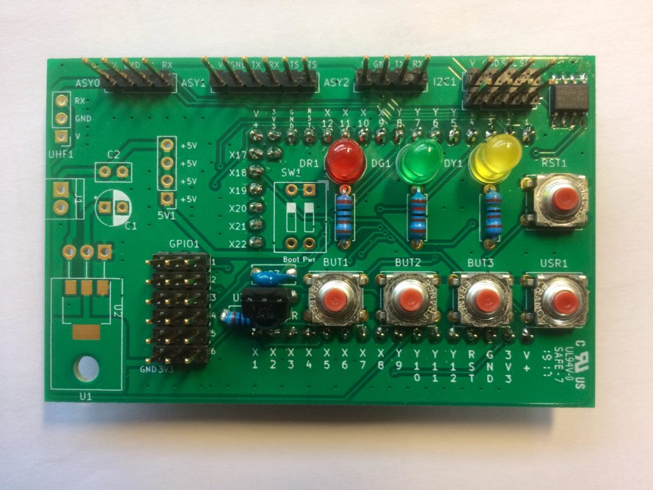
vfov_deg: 48.2
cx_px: 326
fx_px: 547
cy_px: 245
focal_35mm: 29
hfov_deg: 61.7
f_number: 2.2
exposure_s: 1/33
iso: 40
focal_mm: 4.15
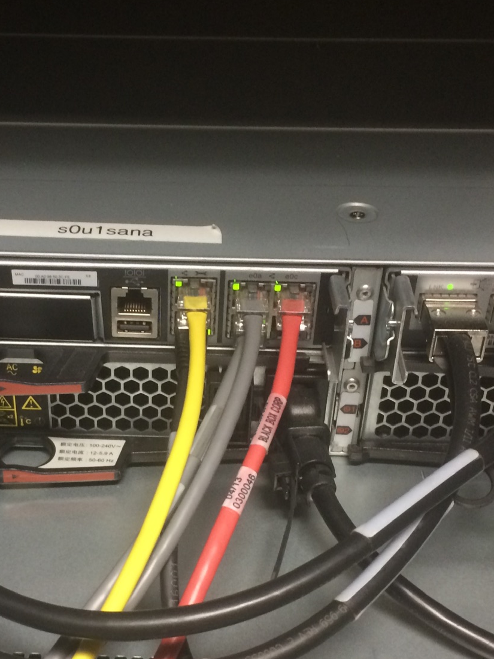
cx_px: 160
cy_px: 415
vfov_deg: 35.3
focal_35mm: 54
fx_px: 1028
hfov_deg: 26.9
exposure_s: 1/17
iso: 250
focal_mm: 4.15
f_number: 2.2
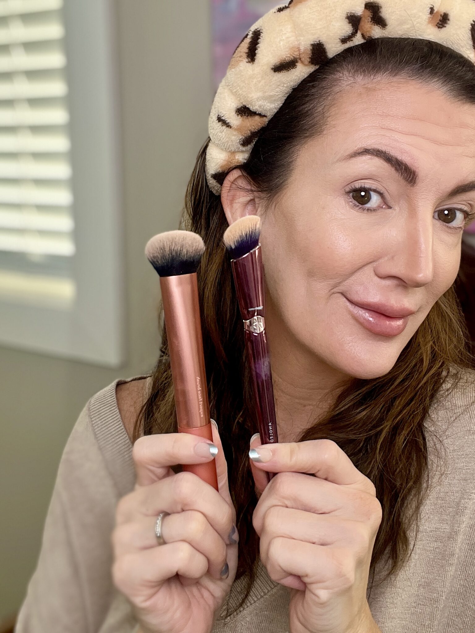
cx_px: 238
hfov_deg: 46.8
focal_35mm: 30
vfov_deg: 60.0
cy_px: 316
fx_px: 549
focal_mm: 2.71
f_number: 2.2
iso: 50
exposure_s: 1/121
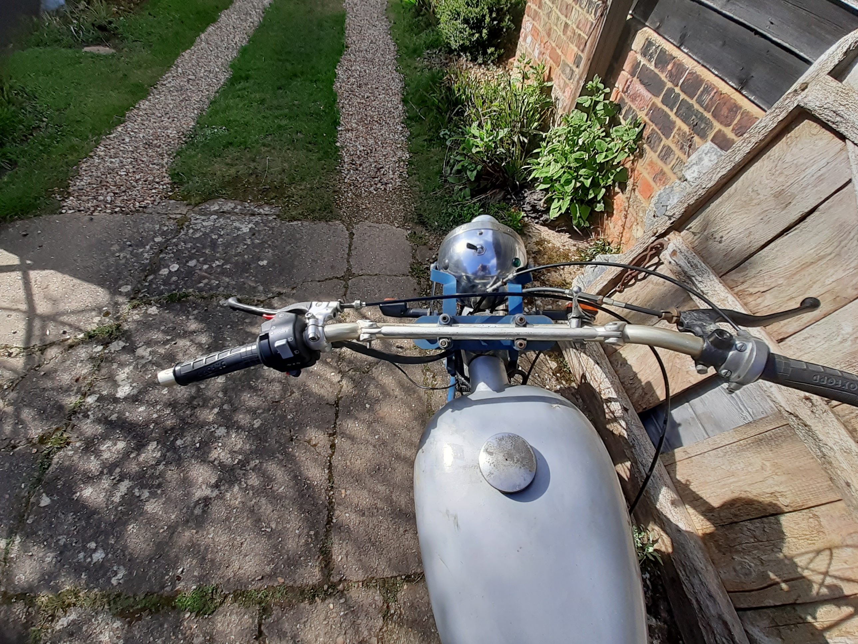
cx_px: 429
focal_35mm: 13
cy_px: 322
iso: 40
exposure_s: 1/892
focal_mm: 1.13
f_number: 2.2
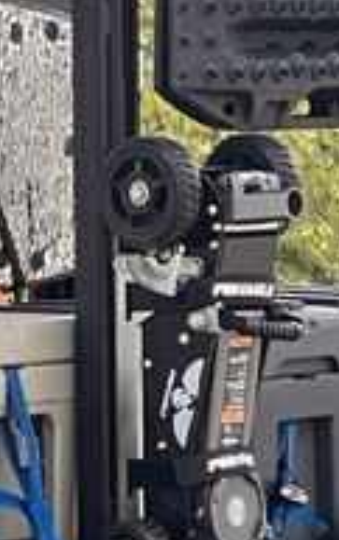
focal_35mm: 432
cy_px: 302
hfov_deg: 3.0
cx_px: -227
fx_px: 6372
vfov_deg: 4.9
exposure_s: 1/297
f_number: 2.8
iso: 32
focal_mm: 9
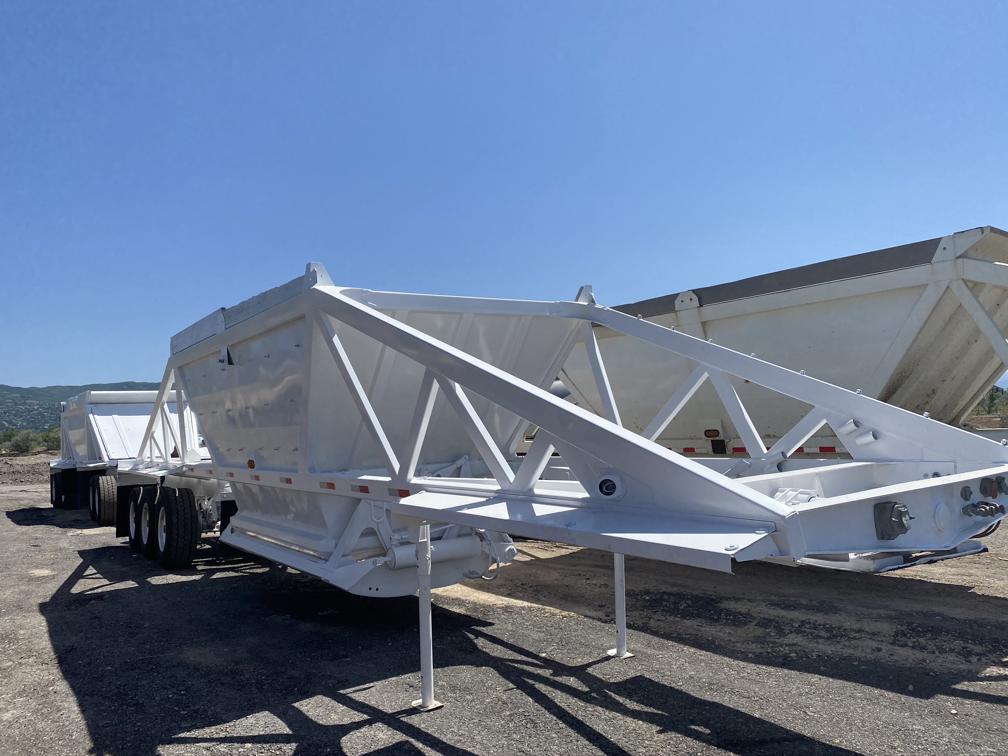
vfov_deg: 53.1
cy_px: 378
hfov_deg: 67.3
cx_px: 504
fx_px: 757
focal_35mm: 26
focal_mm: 4.25
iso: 32
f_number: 1.8
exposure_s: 1/3984
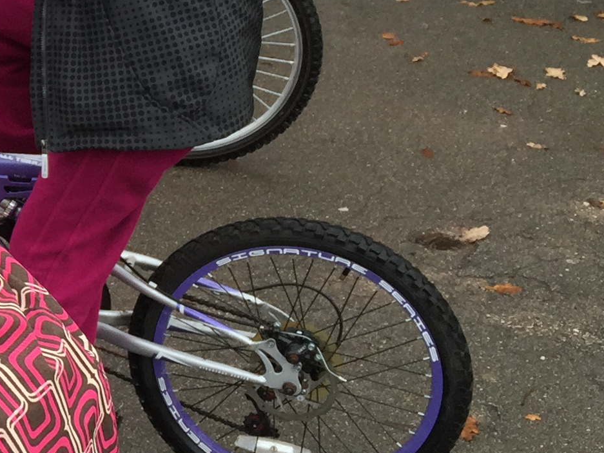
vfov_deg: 14.5
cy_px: 54
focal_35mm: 101
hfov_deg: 17.1
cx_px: -360
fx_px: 1763
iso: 32
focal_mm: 4.15
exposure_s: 1/262
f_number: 2.2
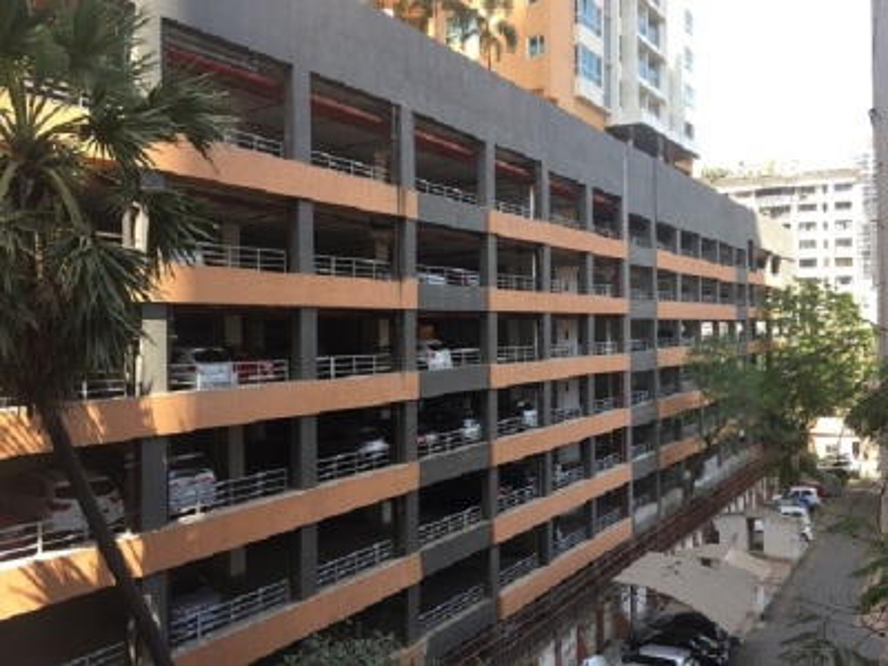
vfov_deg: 48.2
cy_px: 333
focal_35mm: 29
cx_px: 444
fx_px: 744
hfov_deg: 61.7
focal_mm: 4.15
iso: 32
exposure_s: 1/218
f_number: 2.2
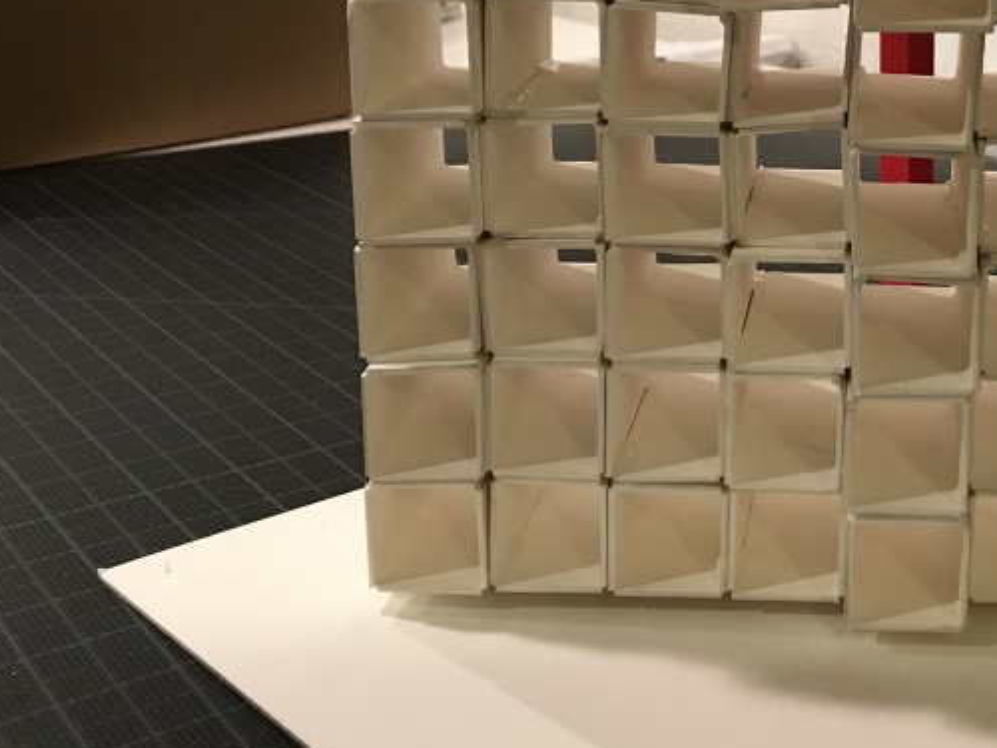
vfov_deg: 25.4
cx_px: 871
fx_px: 1613
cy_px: 104
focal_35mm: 56
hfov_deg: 32.8
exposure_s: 1/15
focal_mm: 3.99
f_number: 1.8
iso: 50
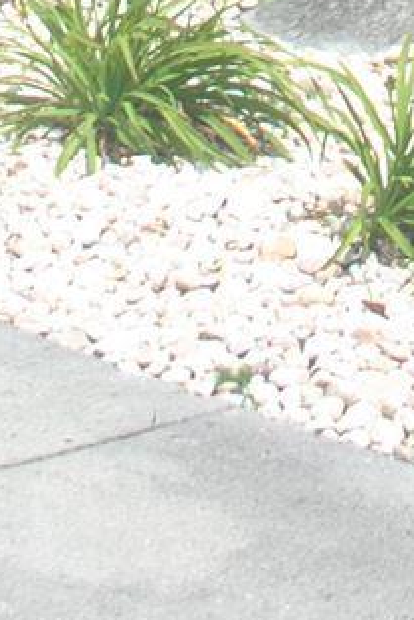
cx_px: 565
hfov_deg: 5.6
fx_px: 4187
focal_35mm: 243
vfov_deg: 7.3
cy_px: -1395
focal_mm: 22
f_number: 7.1
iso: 100
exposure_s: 1/200
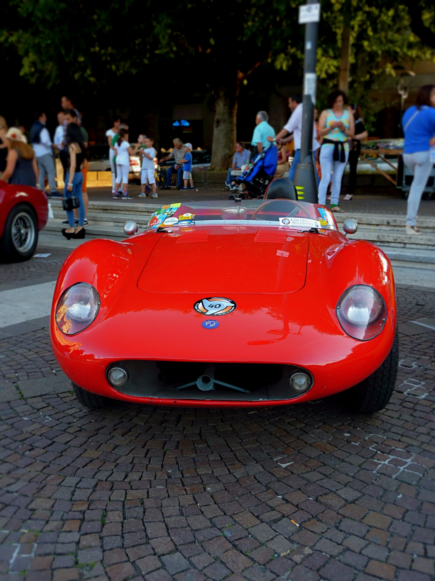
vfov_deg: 52.6
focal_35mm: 35
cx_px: 218
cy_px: 290
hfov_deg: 40.7
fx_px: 586
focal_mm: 5.7
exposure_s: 1/50
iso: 80
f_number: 3.5
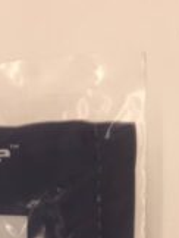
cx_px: -54
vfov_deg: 11.6
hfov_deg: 10.5
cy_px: 580
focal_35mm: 138
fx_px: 949
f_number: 1.8
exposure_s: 1/120
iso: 20
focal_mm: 3.99
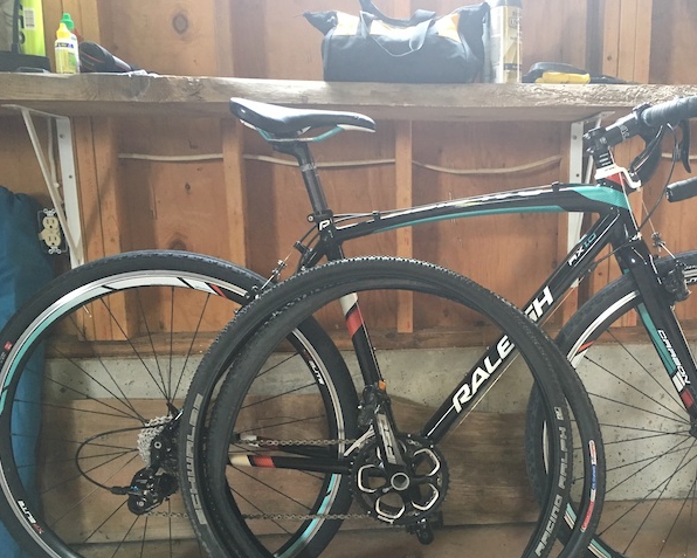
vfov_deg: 38.9
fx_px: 784
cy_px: 349
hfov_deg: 47.4
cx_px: 444
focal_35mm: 38
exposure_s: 1/30
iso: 160
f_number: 2.2
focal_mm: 4.15
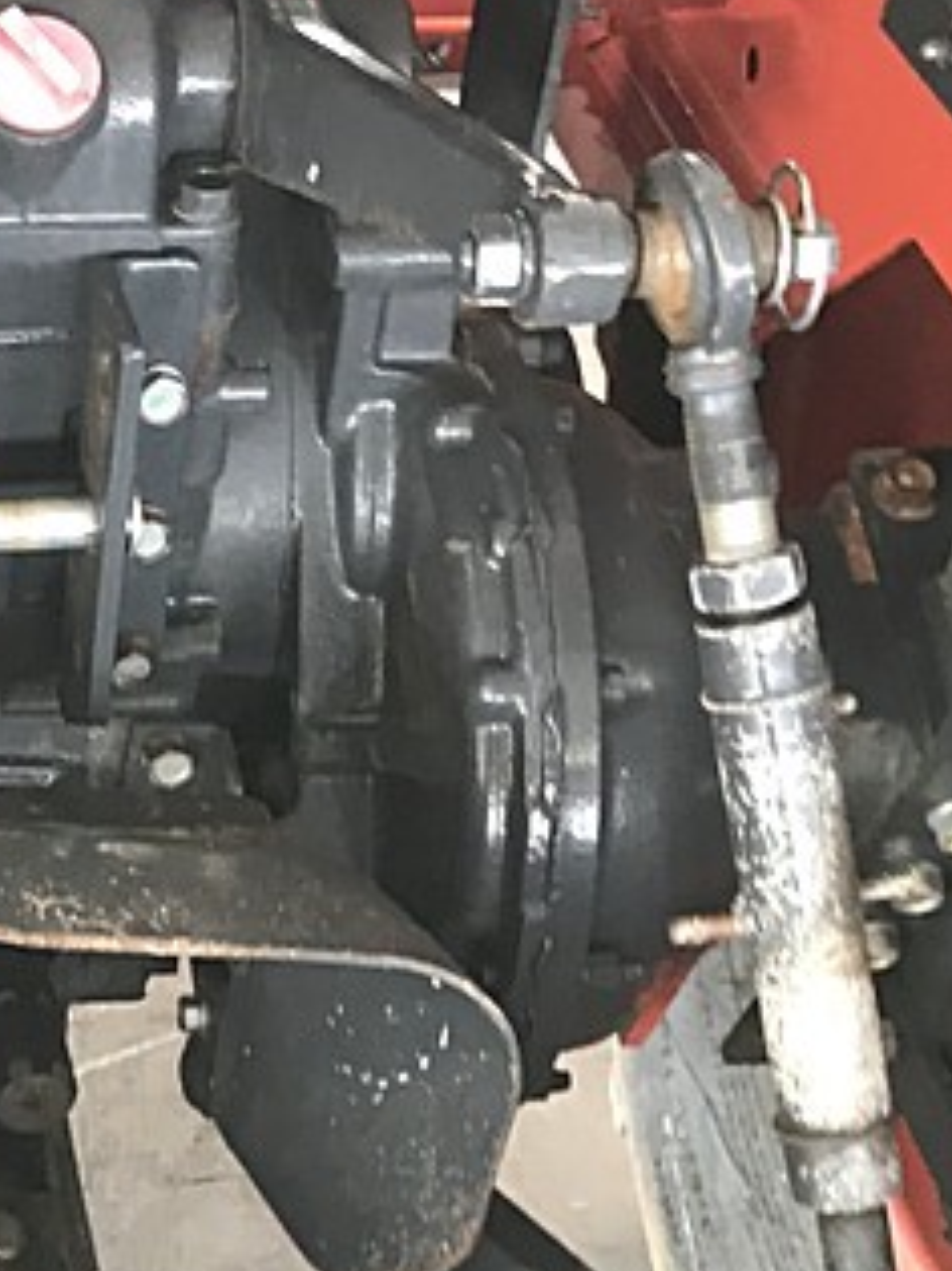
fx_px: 3339
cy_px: 912
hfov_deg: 15.6
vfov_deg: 21.4
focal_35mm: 91
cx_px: -186
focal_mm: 3.99
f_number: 1.8
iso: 40
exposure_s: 1/17
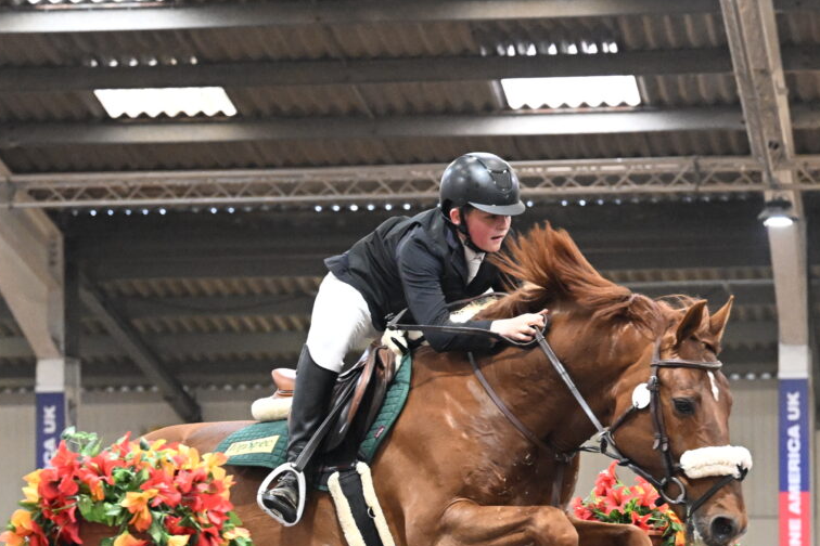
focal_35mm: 188
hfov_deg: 10.9
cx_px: 487
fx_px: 4282
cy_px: 622
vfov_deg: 7.3
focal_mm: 74
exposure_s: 1/800
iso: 6400
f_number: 3.2
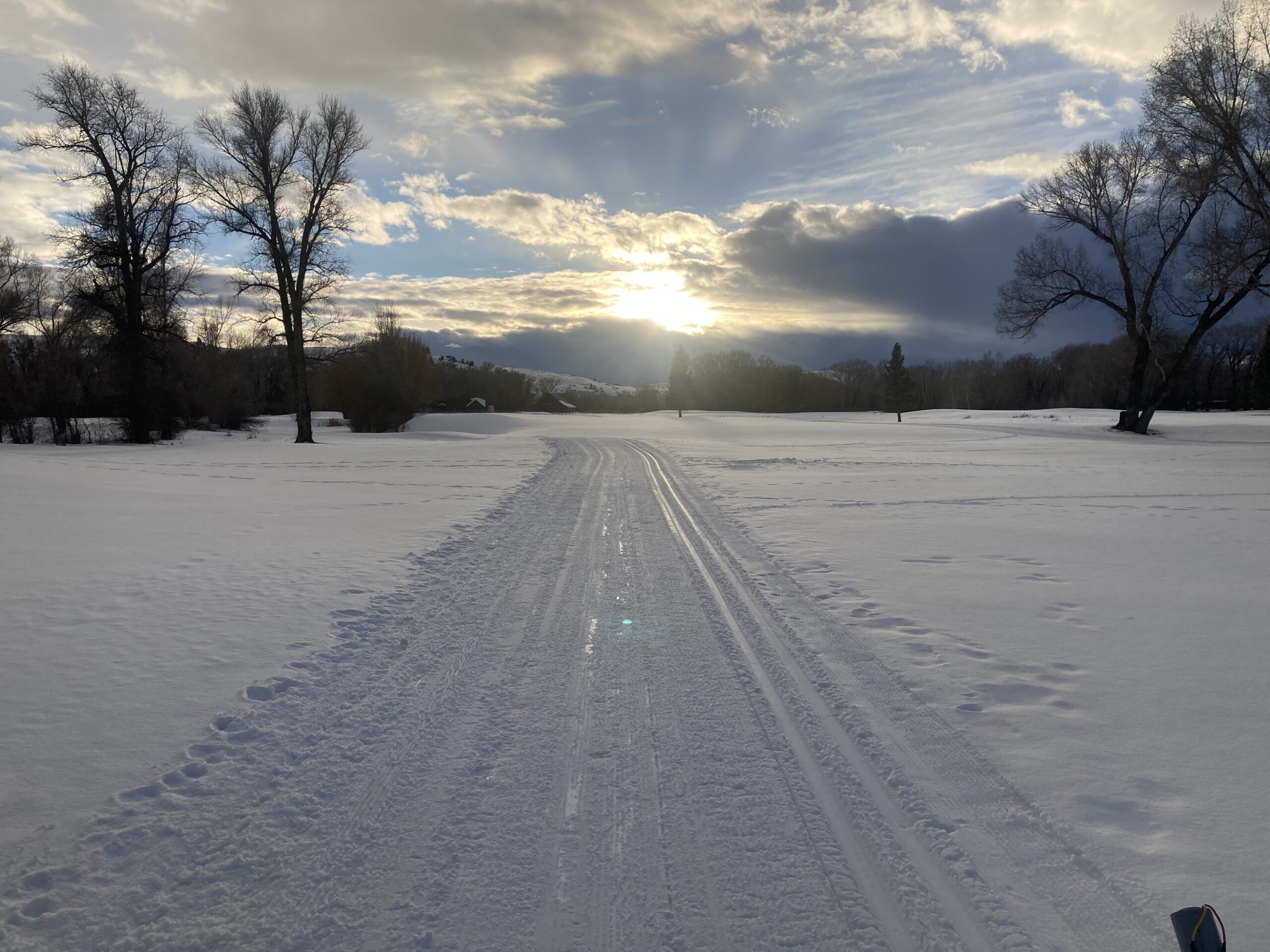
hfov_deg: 63.4
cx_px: 635
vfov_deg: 49.7
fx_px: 1027
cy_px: 476
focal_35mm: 28
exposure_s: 1/2315
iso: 20
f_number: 1.8
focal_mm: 3.99
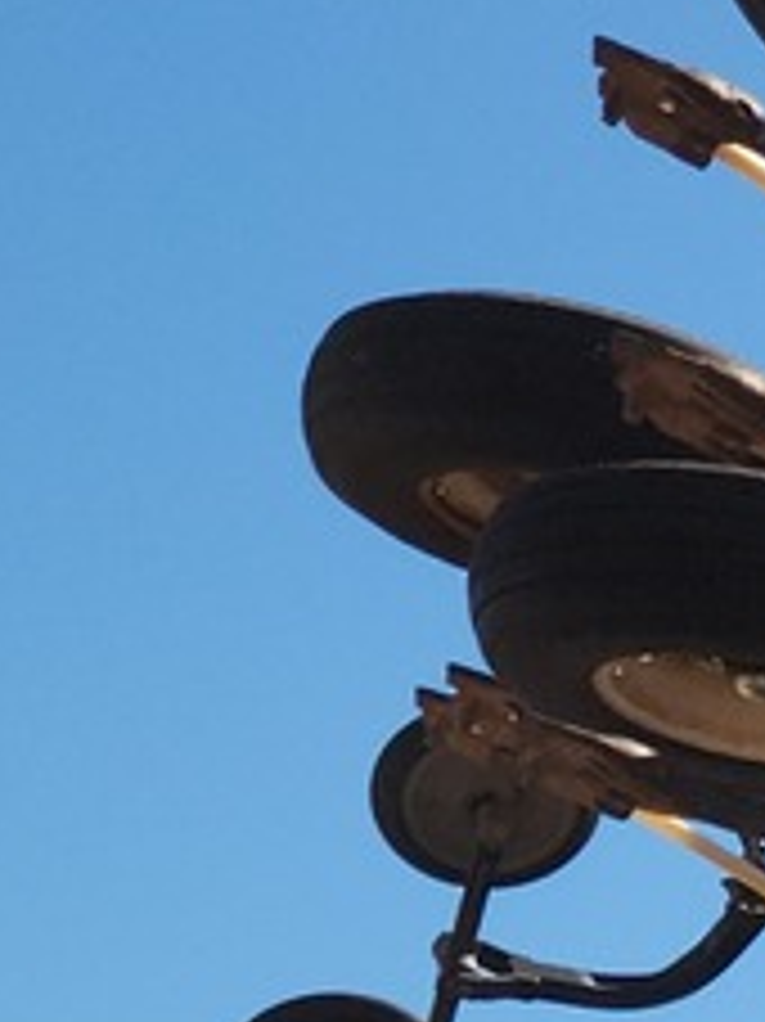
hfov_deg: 6.0
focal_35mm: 207
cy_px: 2256
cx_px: 3042
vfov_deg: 8.9
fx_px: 6105
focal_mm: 5.4
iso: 20
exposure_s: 1/2105
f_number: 1.8
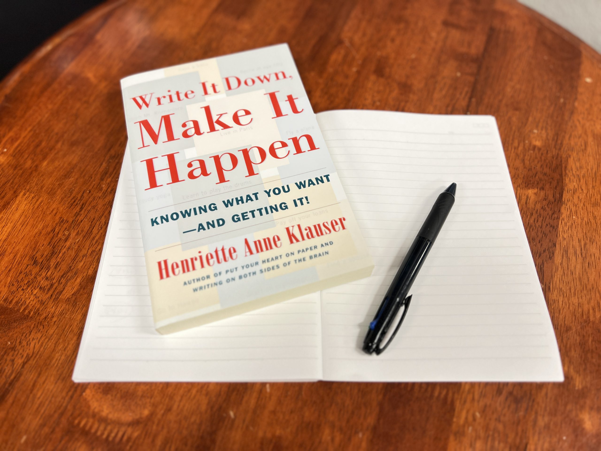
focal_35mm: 26
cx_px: 300
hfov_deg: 67.3
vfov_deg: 53.1
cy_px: 226
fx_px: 451
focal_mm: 5.7
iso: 100
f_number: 1.5
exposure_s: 1/50
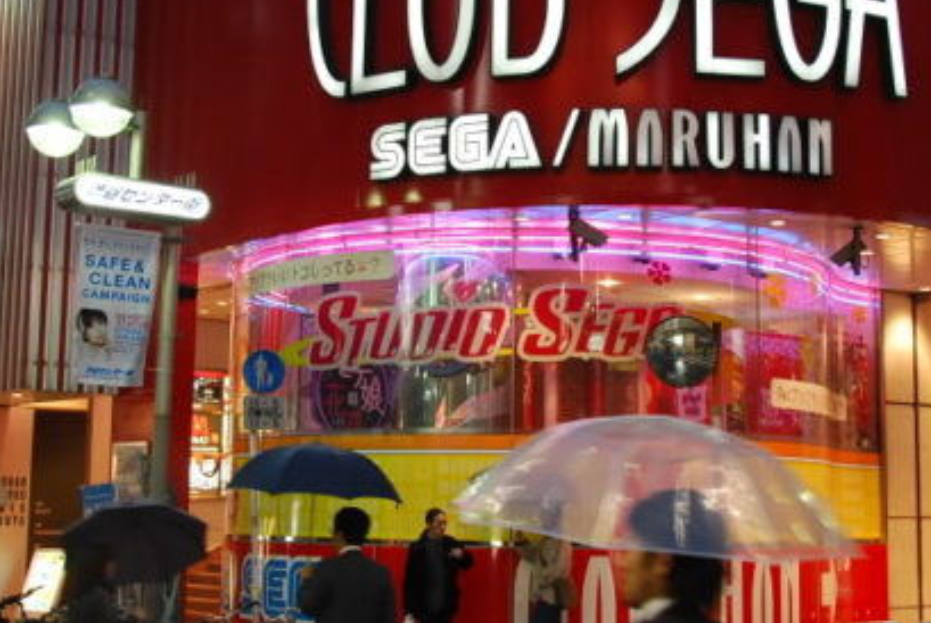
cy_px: 264
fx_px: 1606
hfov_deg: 32.3
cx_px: 503
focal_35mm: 62
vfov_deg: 22.0
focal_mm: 22
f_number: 3.8
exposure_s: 1/30
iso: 800
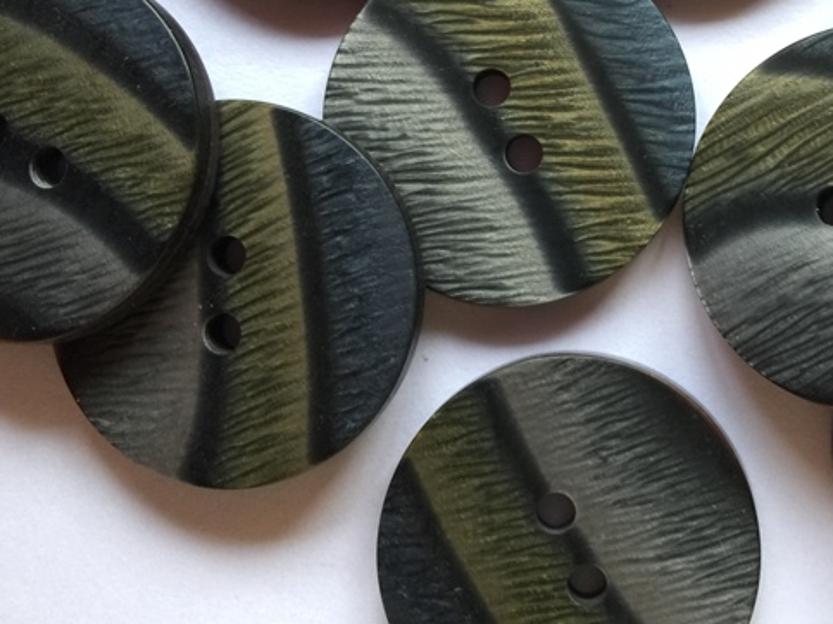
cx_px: 602
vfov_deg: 29.1
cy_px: 141
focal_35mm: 49
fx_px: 1179
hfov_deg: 38.1
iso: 64
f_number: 2.2
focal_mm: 4.15
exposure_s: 1/17
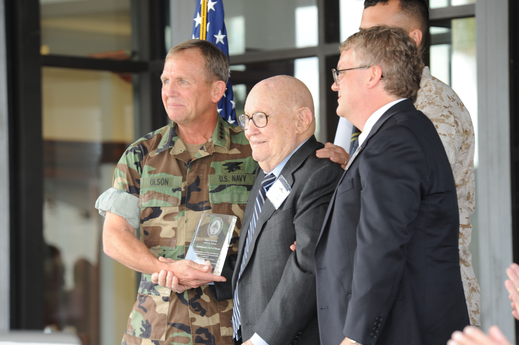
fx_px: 3746
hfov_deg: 7.9
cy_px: 172
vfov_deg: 5.3
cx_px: 260
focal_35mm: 260
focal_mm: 260
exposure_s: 1/60
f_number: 7.1
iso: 800
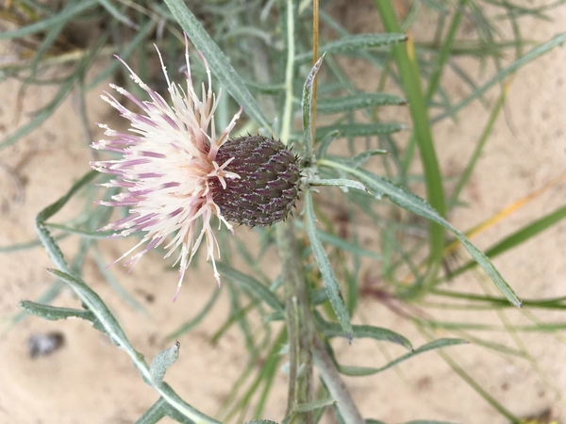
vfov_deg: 48.2
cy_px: 212
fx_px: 474
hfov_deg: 61.7
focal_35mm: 29
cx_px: 283
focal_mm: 4.15
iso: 25
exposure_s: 1/630
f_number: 2.2
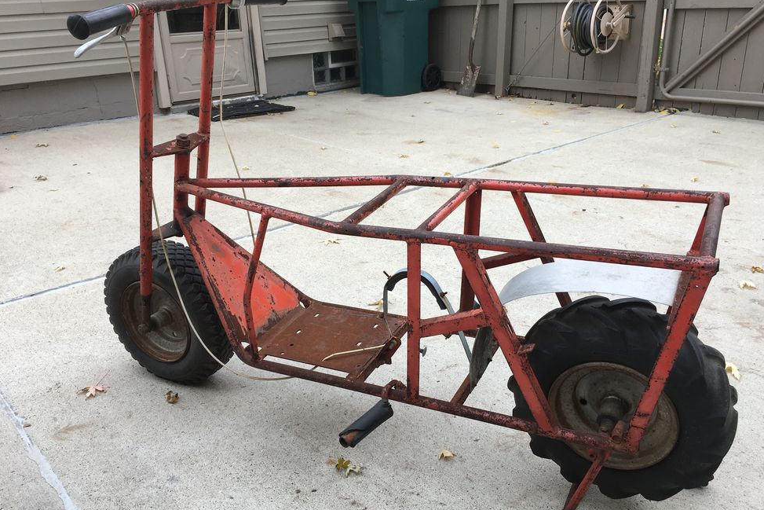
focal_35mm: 31
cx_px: 391
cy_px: 266
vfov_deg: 42.3
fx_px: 658
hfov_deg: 60.3
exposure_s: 1/289
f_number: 2.2
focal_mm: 4.15
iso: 25
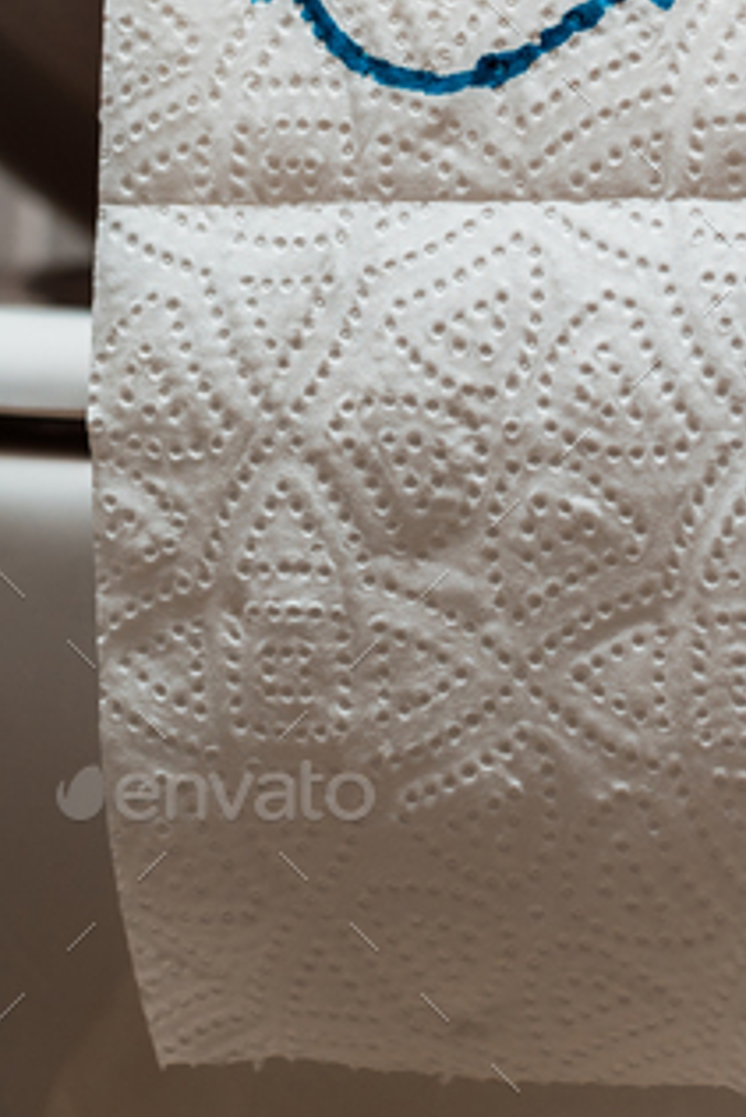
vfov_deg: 19.4
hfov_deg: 13.8
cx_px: 735
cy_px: -293
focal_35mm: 98
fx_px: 3043
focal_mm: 35
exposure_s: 1/200
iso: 100
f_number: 5
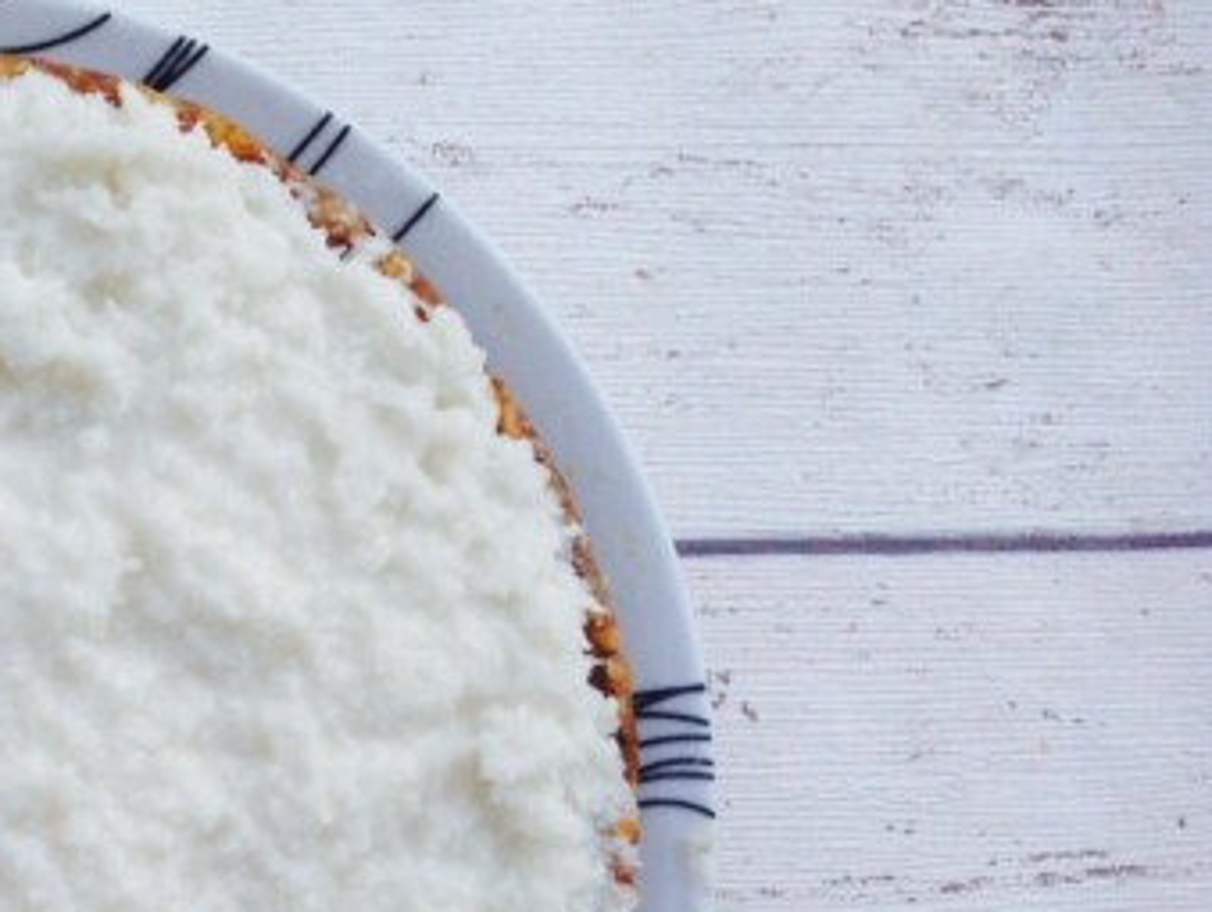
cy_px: 840
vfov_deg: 20.6
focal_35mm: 70
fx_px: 2453
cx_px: -68
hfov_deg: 26.0
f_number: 2.4
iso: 80
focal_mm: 4.12
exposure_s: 1/120
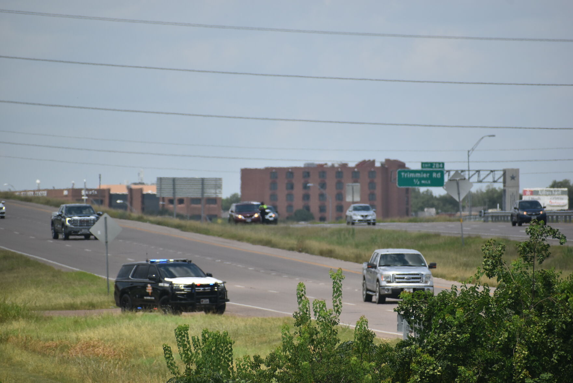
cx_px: 286
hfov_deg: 4.6
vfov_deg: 3.1
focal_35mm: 450
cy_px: 192
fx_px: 7168
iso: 200
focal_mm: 300
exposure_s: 1/1000
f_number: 6.3
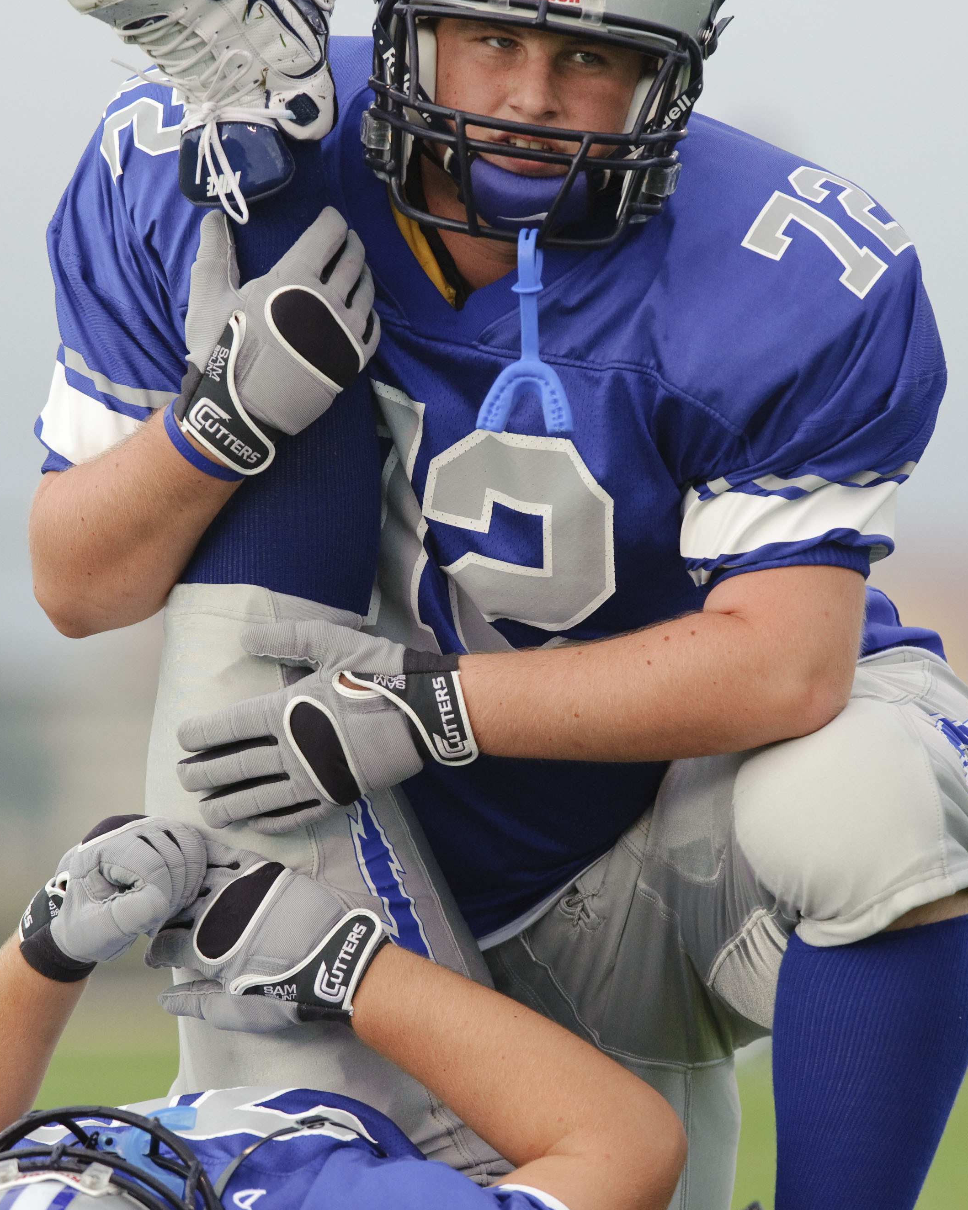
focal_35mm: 603
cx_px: 480
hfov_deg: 2.6
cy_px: 626
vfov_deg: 3.2
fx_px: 21597
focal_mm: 400
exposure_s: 1/800
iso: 2000
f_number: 4.5
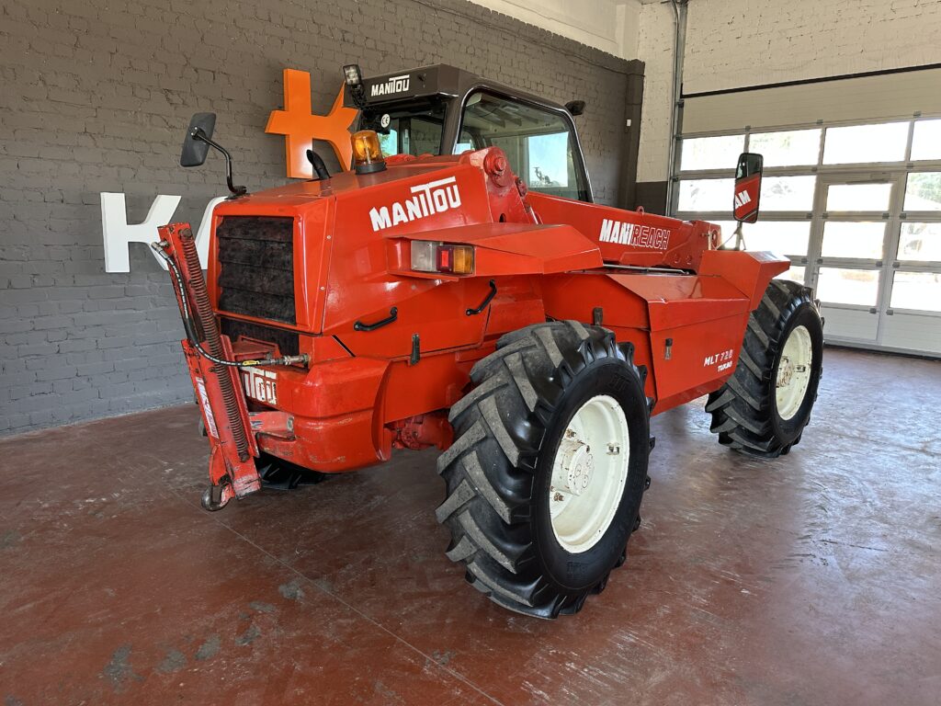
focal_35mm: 24
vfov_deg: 56.8
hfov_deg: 71.6
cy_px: 353
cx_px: 470
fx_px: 652
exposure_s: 1/110
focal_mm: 6.86
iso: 250
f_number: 1.78
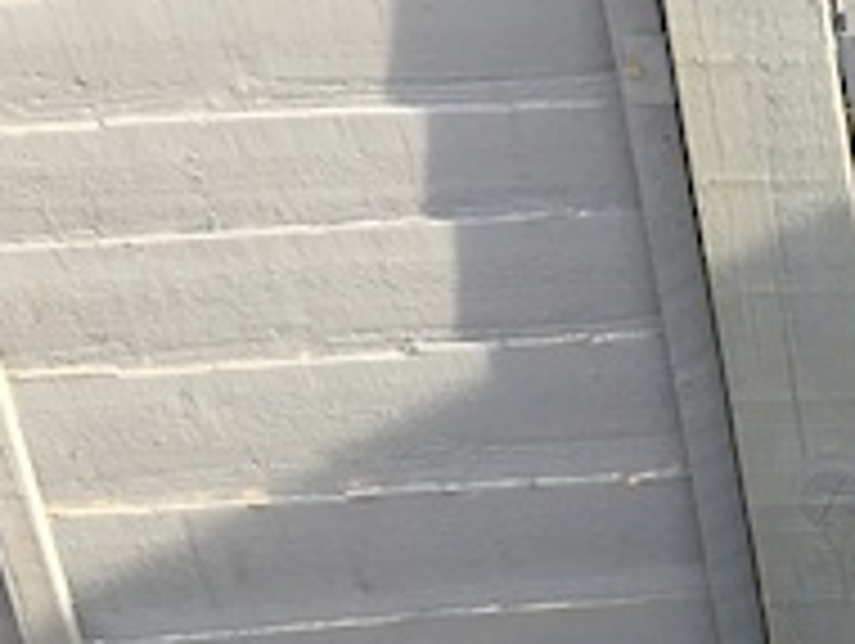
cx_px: 1701
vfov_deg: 11.7
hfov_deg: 13.7
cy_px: 923
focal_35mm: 122
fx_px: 3017
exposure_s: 1/110
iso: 25
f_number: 2.2
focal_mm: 4.15
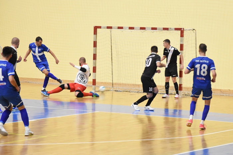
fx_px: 825
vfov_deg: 10.8
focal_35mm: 128
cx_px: 116
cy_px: 78
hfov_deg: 16.1
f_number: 5.6
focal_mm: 85
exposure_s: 1/200
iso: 2500
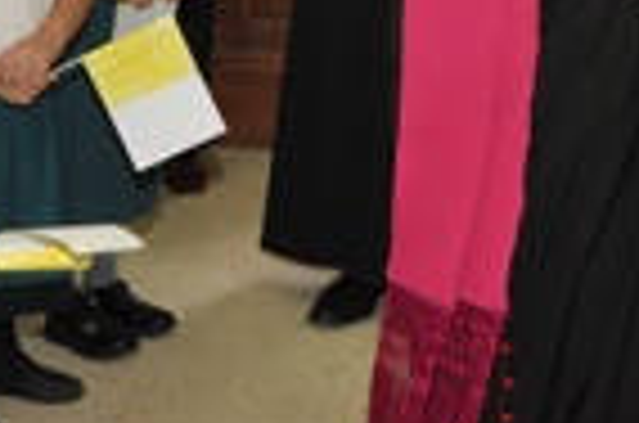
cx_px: 310
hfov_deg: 17.7
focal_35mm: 116
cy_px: -61
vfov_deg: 11.6
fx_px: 2054
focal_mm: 20
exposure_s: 1/100
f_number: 3.5
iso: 320
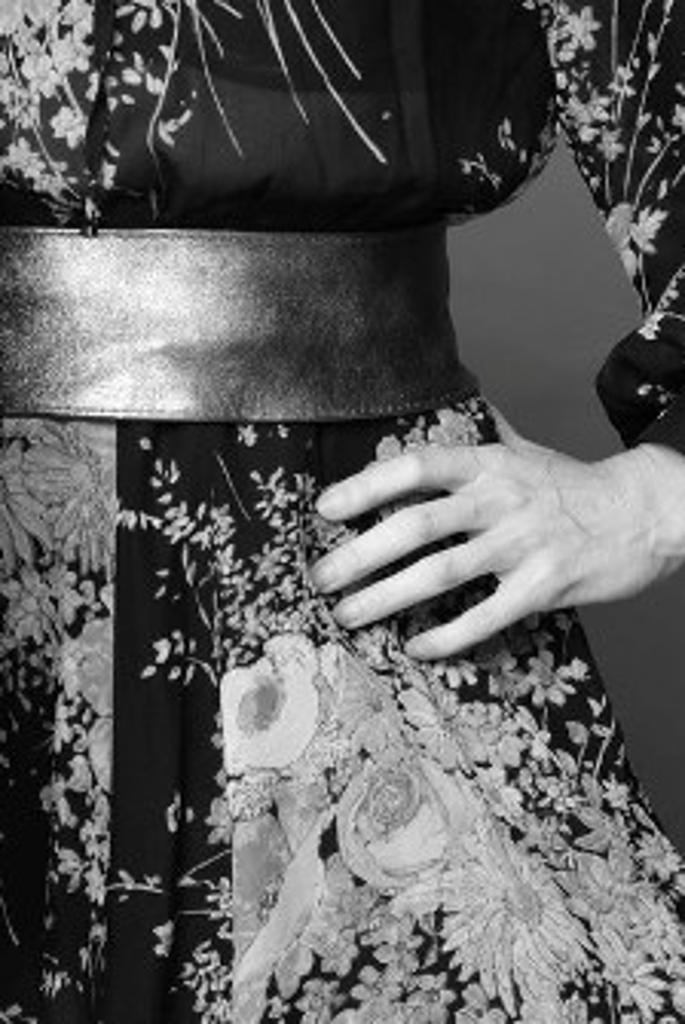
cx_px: 231
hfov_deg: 4.6
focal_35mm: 301
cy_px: 171
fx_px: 8573
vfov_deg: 6.8
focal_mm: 112
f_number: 8
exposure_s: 1/100
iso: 320
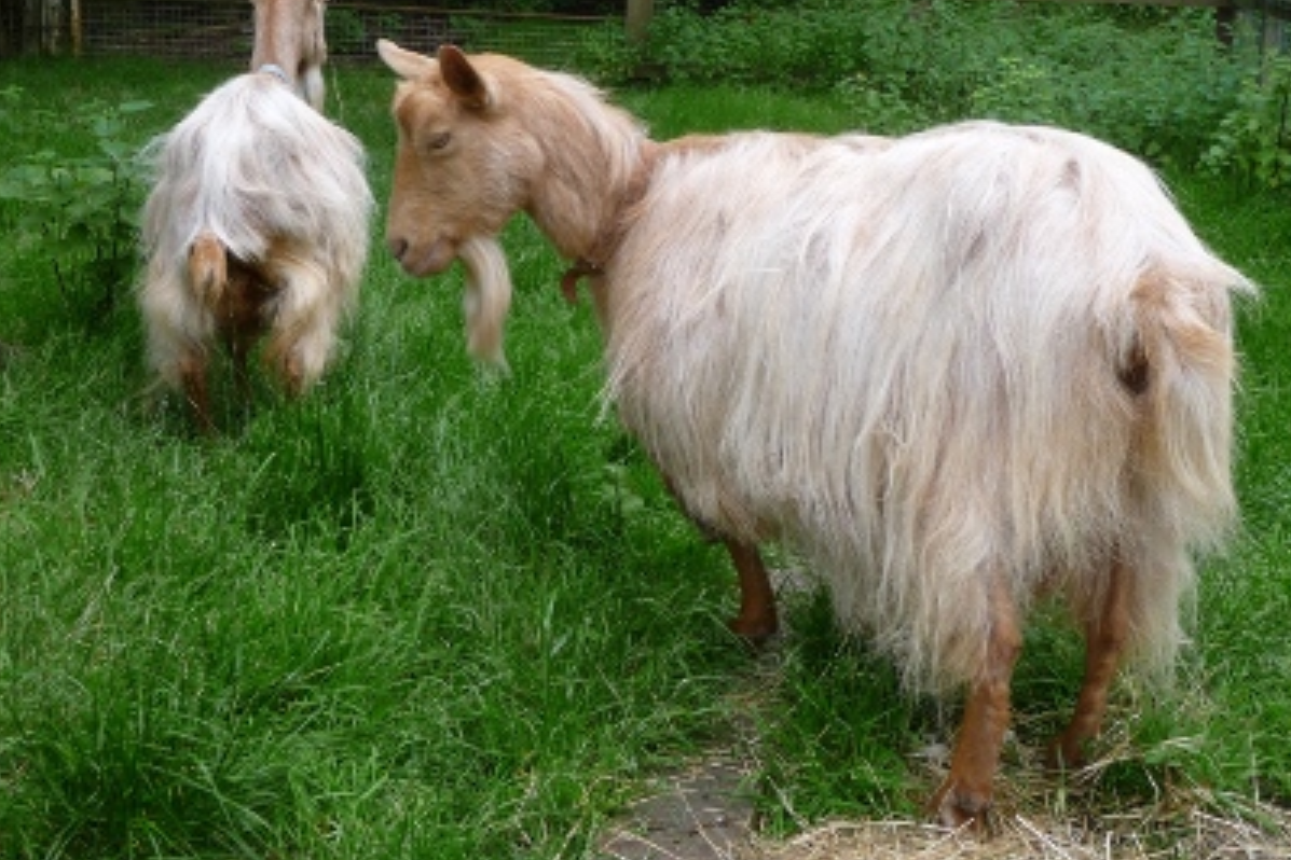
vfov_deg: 24.1
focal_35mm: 56
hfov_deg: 35.6
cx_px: 621
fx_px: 2008
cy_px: 336
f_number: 4.2
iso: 100
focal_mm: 8
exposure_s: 1/60
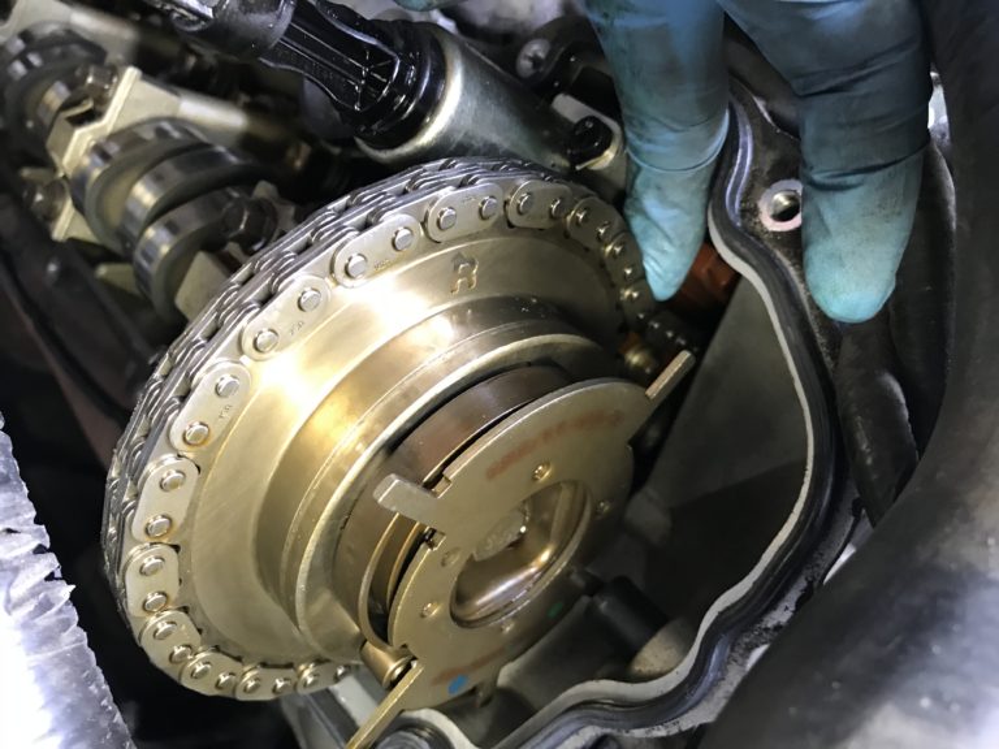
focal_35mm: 28
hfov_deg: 63.4
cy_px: 374
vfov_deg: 49.7
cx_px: 500
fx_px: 808
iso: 64
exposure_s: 1/15
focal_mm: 3.99
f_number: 1.8
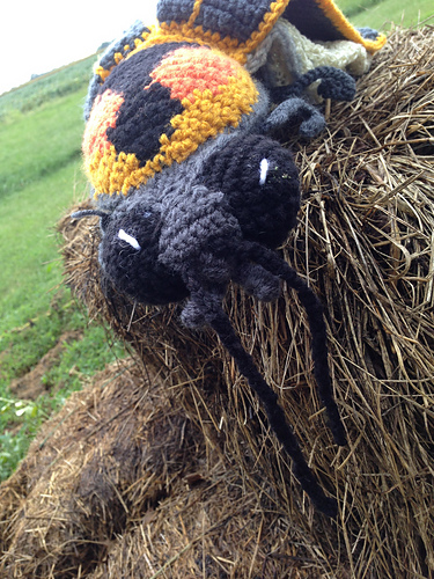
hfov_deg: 42.9
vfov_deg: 55.4
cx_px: 217
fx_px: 552
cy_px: 290
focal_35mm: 33
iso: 50
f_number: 2.4
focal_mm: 4.12
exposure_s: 1/128
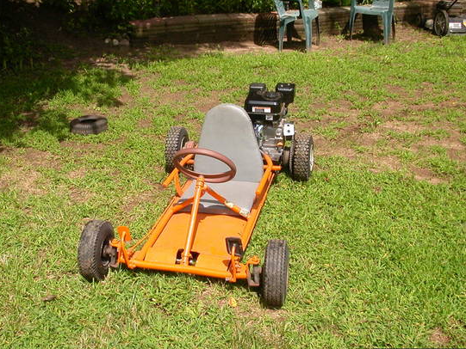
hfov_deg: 45.7
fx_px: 552
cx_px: 208
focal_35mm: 41
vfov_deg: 35.1
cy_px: 165
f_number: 4.5
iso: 100
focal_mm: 5.6
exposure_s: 1/476
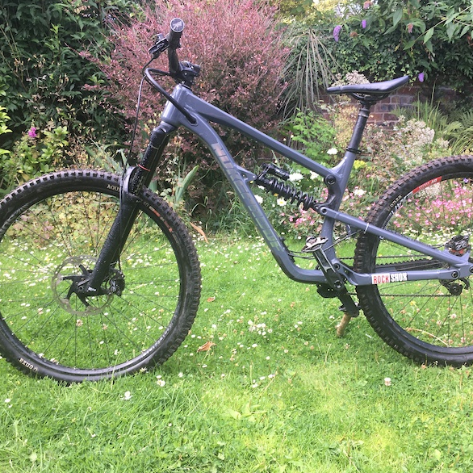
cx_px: 269
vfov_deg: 47.2
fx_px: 541
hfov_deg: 47.1
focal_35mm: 35
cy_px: 236
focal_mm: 4.15
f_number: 2.2
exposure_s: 1/122
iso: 25
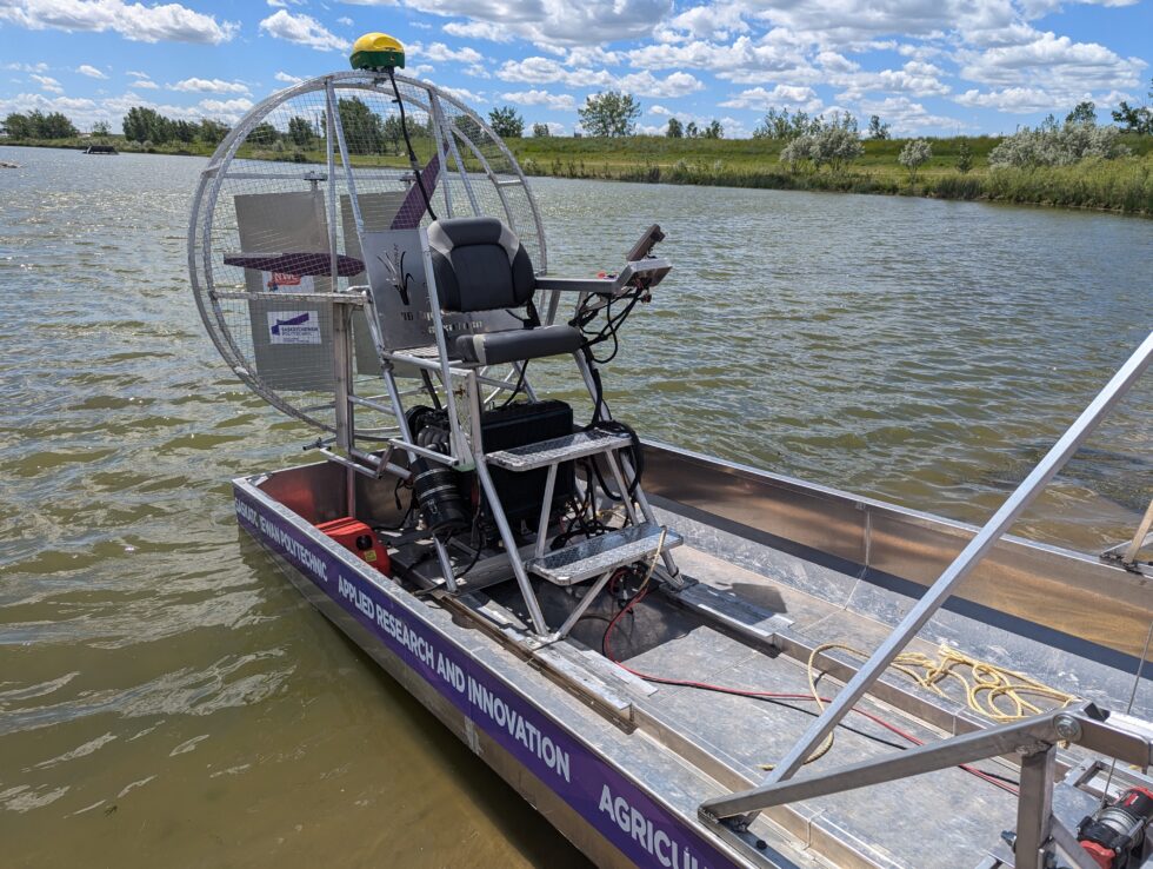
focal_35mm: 24
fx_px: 801
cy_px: 434
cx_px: 576
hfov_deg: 71.5
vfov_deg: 56.9
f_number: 1.85
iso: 42
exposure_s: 1/2358
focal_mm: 6.81
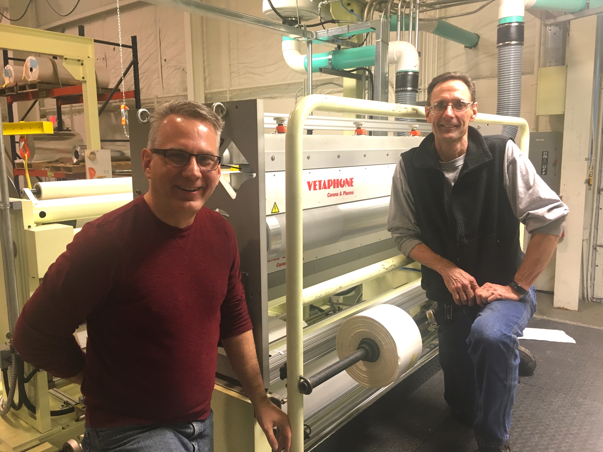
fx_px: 505
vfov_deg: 48.2
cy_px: 226
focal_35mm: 29
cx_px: 302
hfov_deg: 61.7
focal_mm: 4.15
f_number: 2.2
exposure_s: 1/30
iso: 80
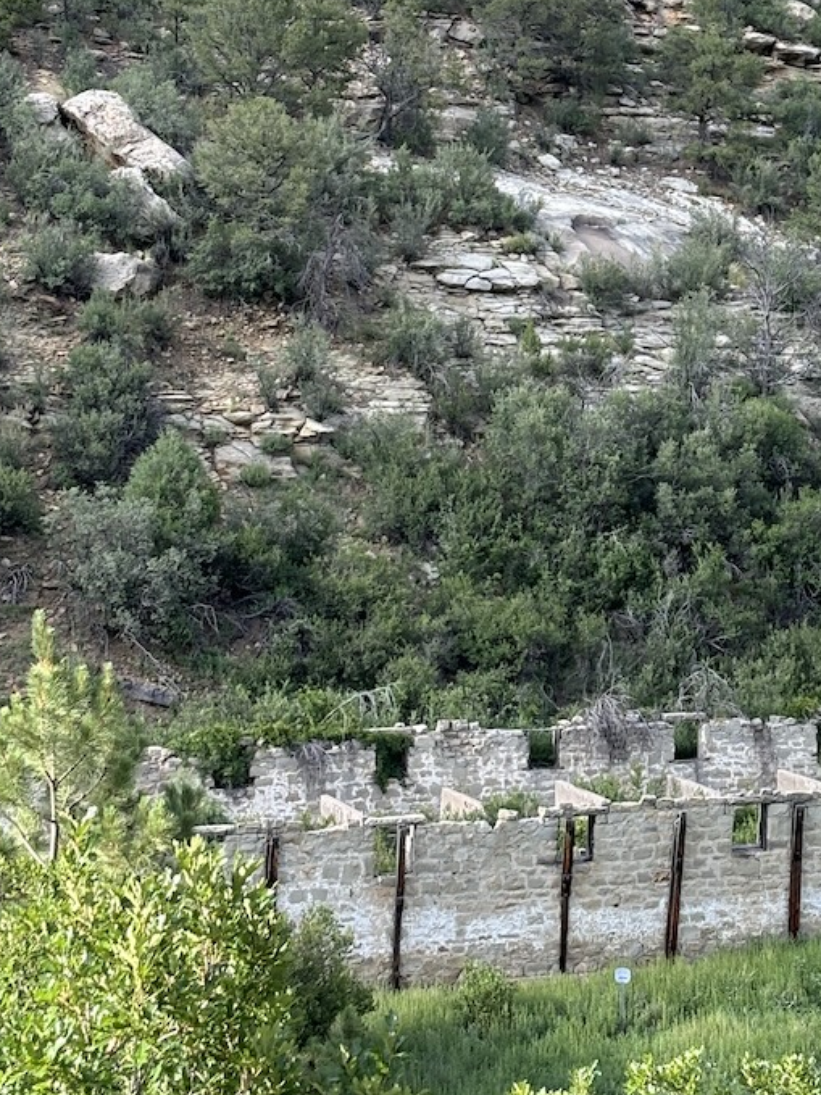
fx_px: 3100
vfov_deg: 19.9
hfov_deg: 15.0
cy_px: 269
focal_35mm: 98
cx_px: 647
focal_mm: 5.96
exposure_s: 1/430
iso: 32
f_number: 1.6
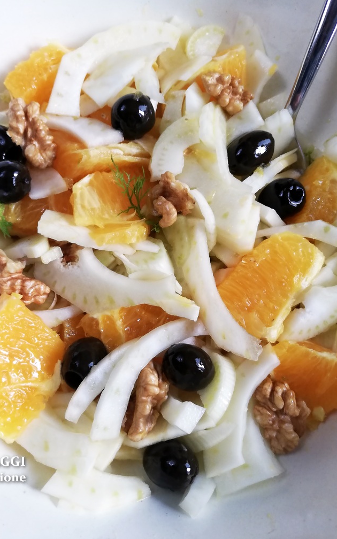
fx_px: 411
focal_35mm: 28
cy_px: 271
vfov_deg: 66.5
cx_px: 143
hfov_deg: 44.4
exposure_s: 1/33.3
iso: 160
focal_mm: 3.81
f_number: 2.2
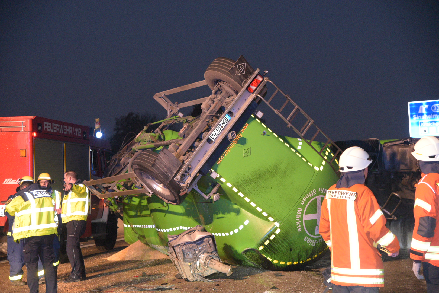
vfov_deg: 19.5
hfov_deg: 28.8
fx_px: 854
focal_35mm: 70
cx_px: 220
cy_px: 146
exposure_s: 1/60
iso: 6400
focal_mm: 70
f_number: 4.5
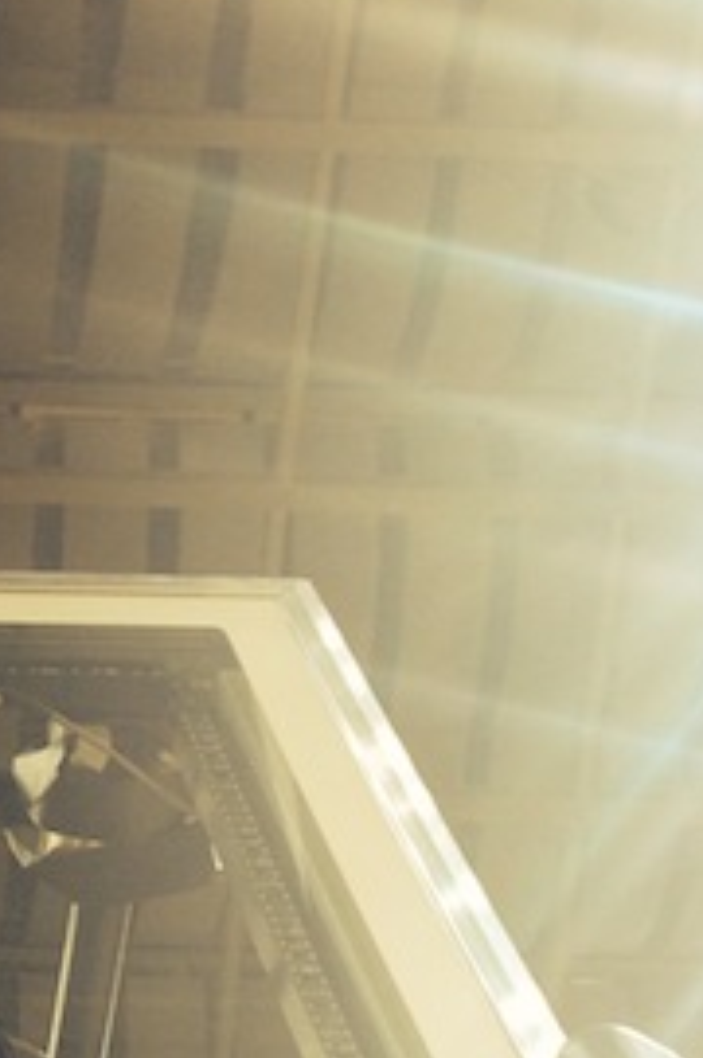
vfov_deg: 18.6
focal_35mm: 104
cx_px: -385
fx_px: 3054
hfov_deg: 12.4
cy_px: 1292
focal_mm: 4.12
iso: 50
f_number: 2.4
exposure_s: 1/40
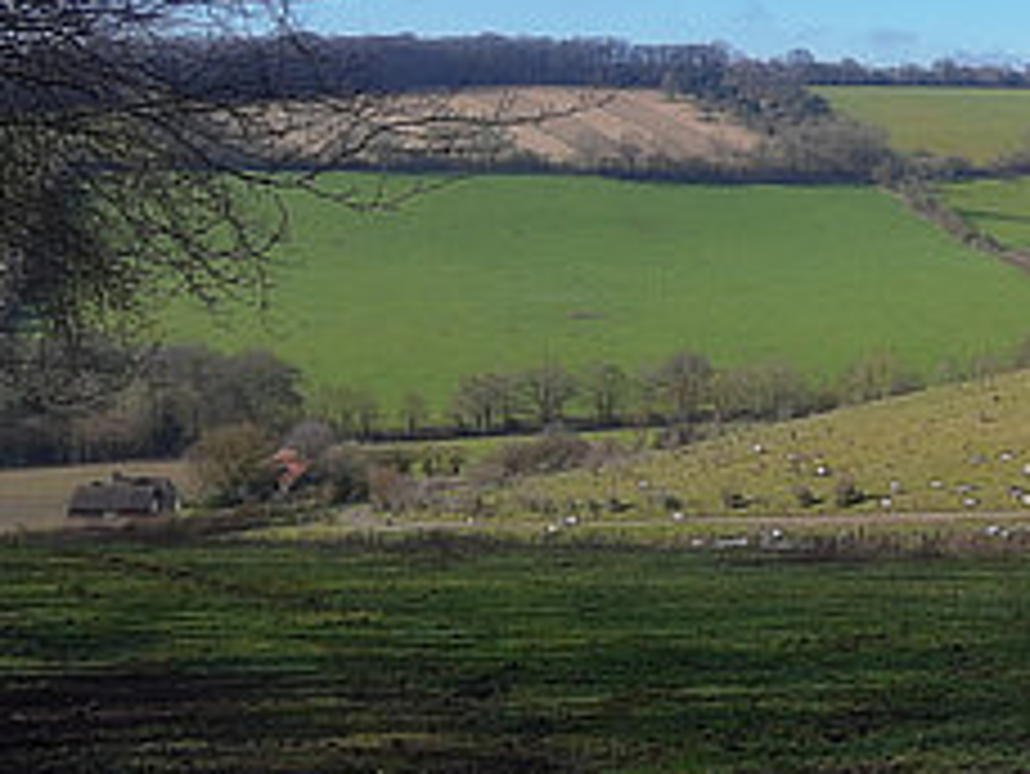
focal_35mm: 68
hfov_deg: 26.1
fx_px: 2024
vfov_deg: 21.4
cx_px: 1160
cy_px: 162
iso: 40
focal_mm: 4
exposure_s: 1/1297
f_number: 1.8
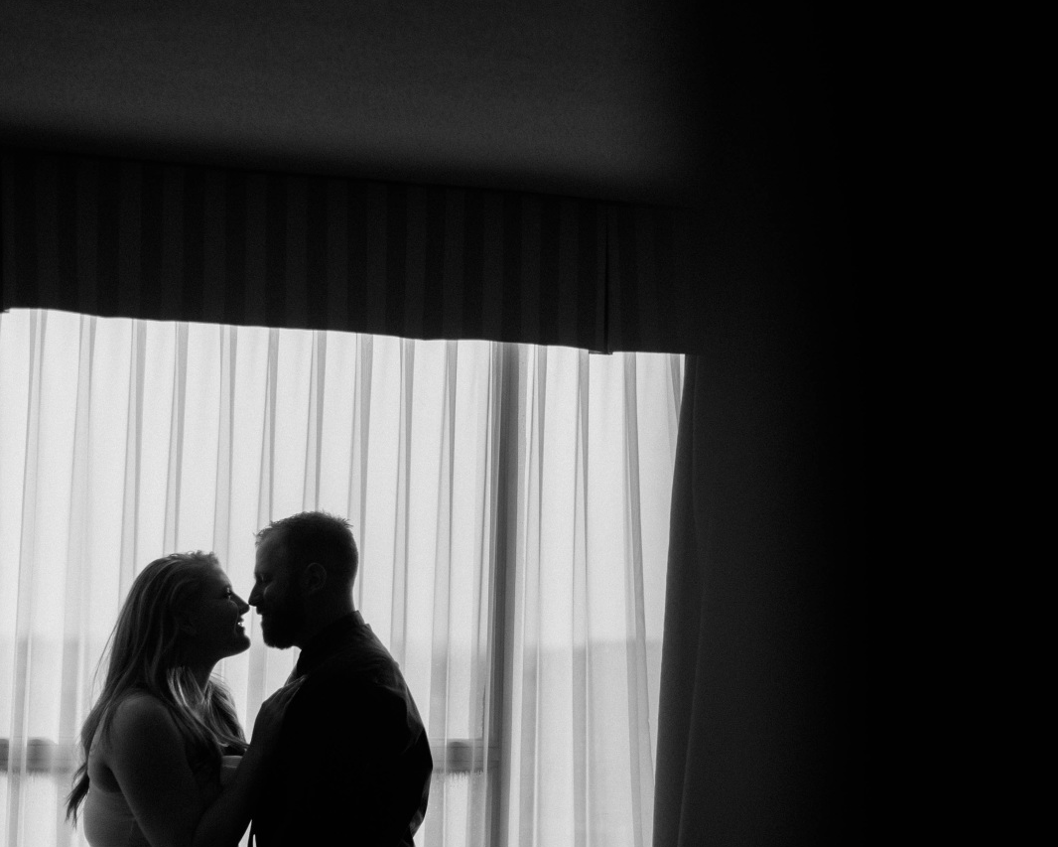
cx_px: 595
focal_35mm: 66
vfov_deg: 23.1
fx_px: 2067
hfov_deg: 28.7
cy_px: 395
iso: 800
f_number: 1.8
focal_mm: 50
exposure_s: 1/8000
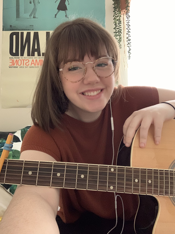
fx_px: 216
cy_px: 117
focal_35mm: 32
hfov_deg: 44.2
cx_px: 88
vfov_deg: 56.8
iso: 640
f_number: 2.2
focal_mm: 2.87
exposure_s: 1/18
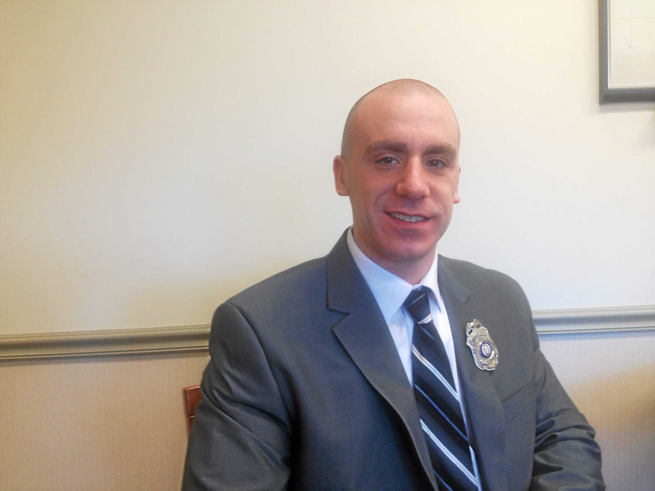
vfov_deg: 40.7
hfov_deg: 52.6
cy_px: 246
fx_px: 662
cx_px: 328
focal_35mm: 35
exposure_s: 1/24
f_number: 2.4
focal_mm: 4.28
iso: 50
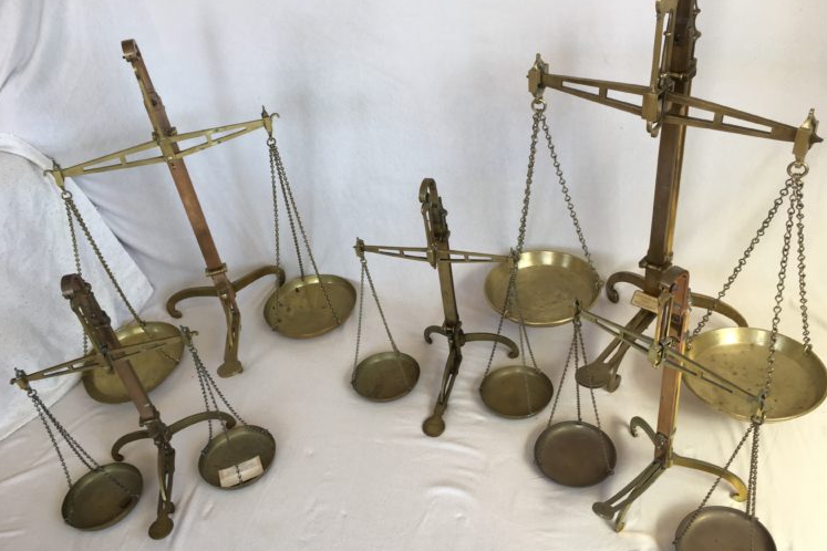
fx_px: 712
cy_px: 308
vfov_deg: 42.3
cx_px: 421
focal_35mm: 31
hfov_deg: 60.3
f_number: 2.2
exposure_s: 1/50
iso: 32
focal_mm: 4.15
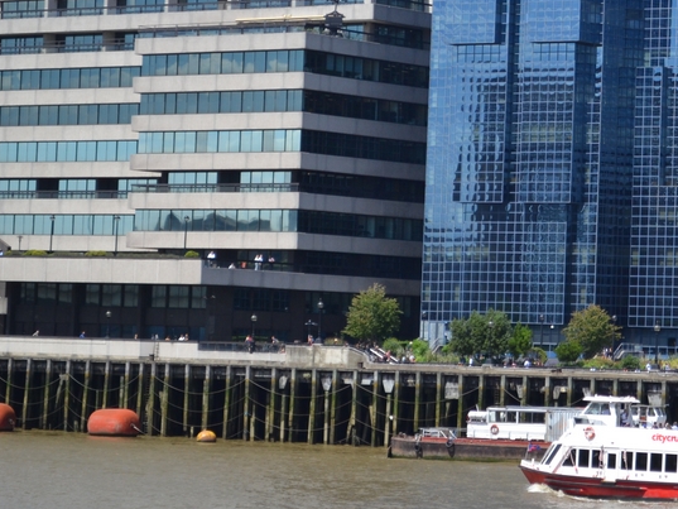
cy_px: 68
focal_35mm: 170
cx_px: 716
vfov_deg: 8.7
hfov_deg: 11.5
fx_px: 3331
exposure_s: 1/1250
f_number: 5.6
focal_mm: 55
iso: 400
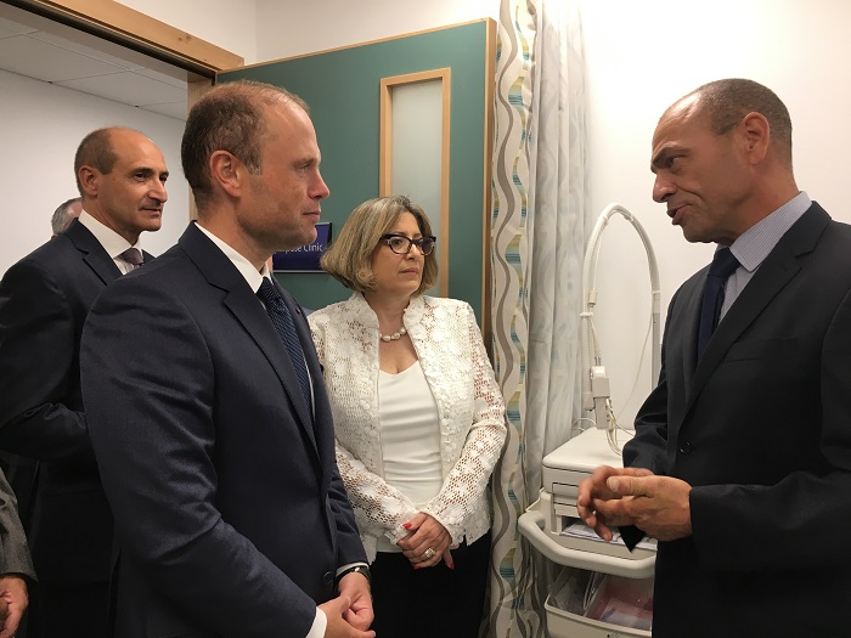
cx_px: 426
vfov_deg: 48.2
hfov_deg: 61.7
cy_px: 319
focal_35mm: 29
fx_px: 713
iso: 40
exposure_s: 1/33
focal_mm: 4.15
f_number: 2.2
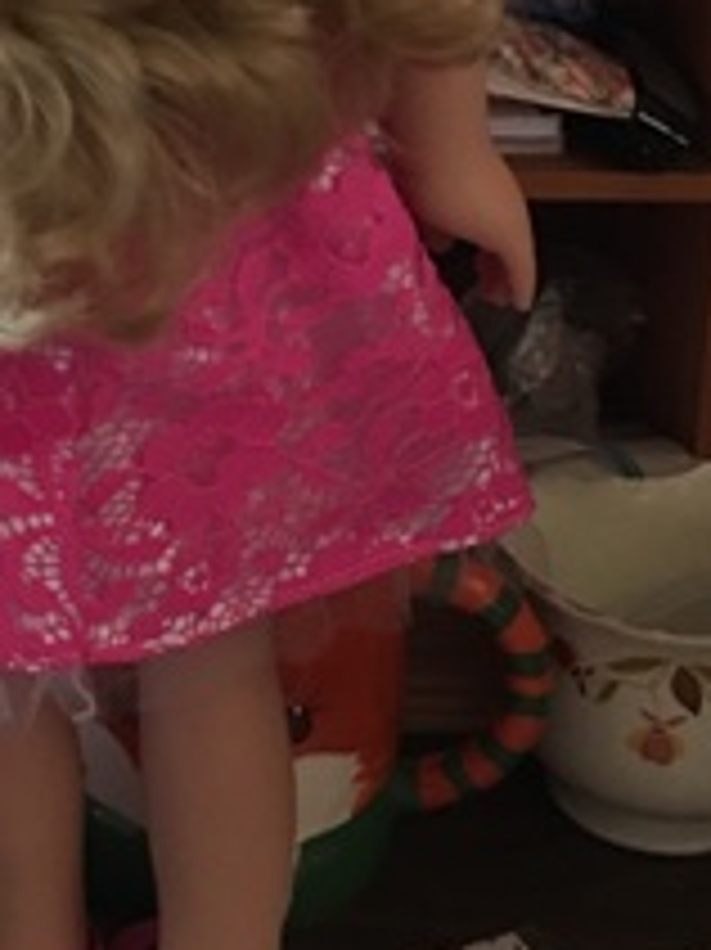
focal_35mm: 88
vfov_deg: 21.7
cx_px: 144
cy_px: 63
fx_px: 2412
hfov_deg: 16.6
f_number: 2.2
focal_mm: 4.15
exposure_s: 1/15
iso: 100
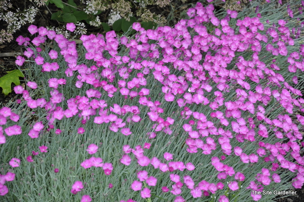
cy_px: 101
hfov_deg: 15.2
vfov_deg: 10.1
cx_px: 152
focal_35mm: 135
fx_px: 1139
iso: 200
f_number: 6.3
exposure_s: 1/160
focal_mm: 90
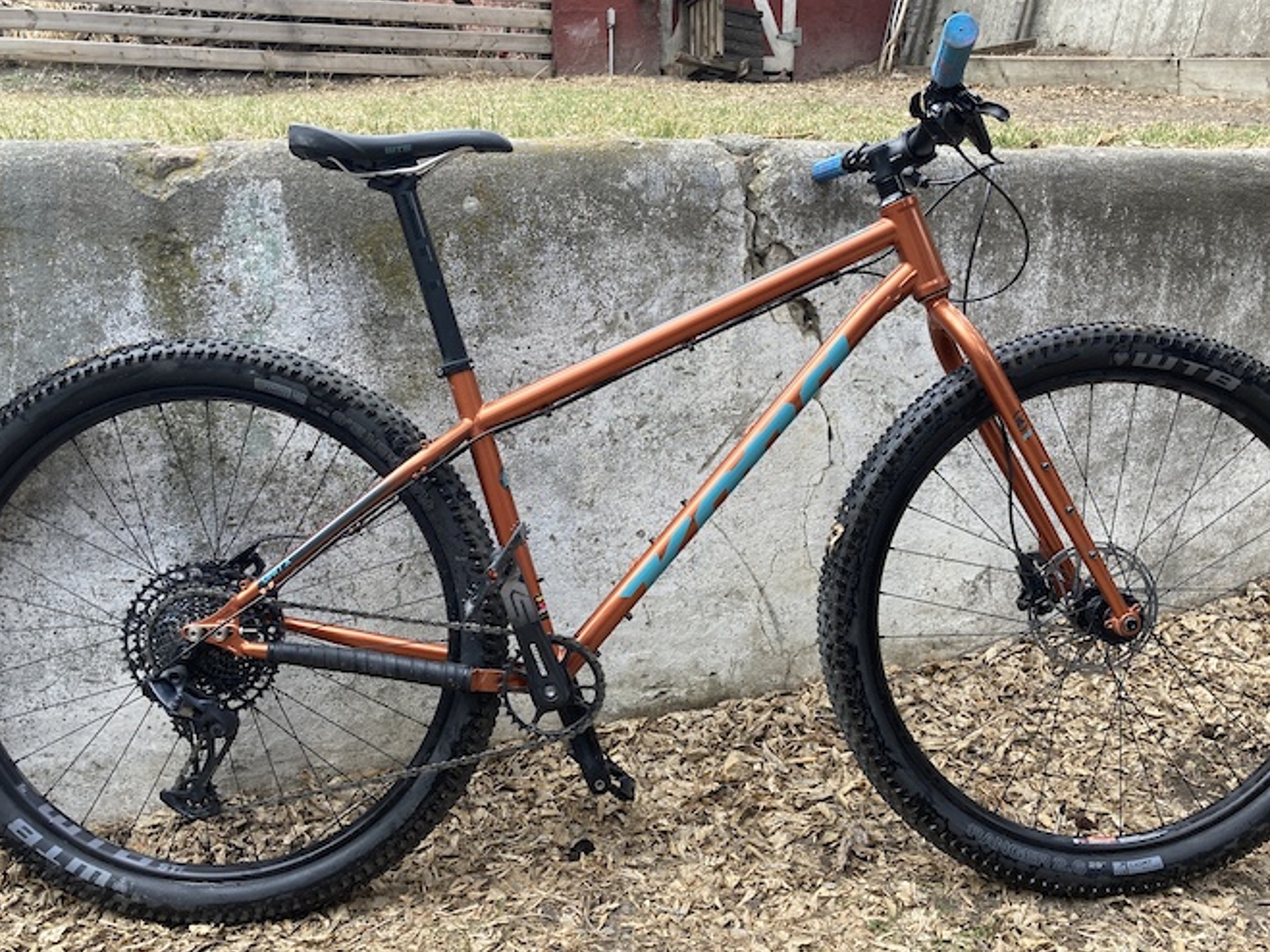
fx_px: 1247
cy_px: 532
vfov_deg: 41.7
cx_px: 667
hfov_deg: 53.9
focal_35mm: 34
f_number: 1.8
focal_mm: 3.99
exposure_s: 1/139
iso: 20
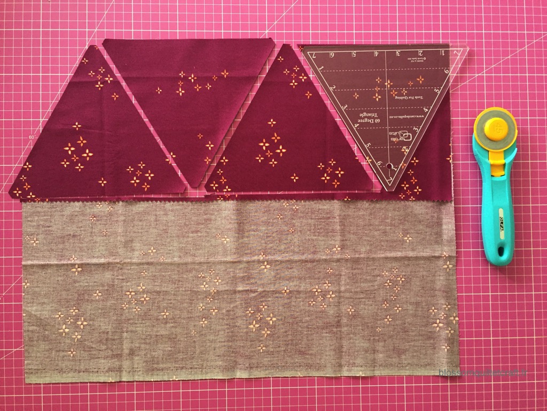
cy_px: 206
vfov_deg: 48.2
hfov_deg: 61.7
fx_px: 458
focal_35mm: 29
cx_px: 274
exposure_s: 1/33
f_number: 2.2
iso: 160
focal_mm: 4.15
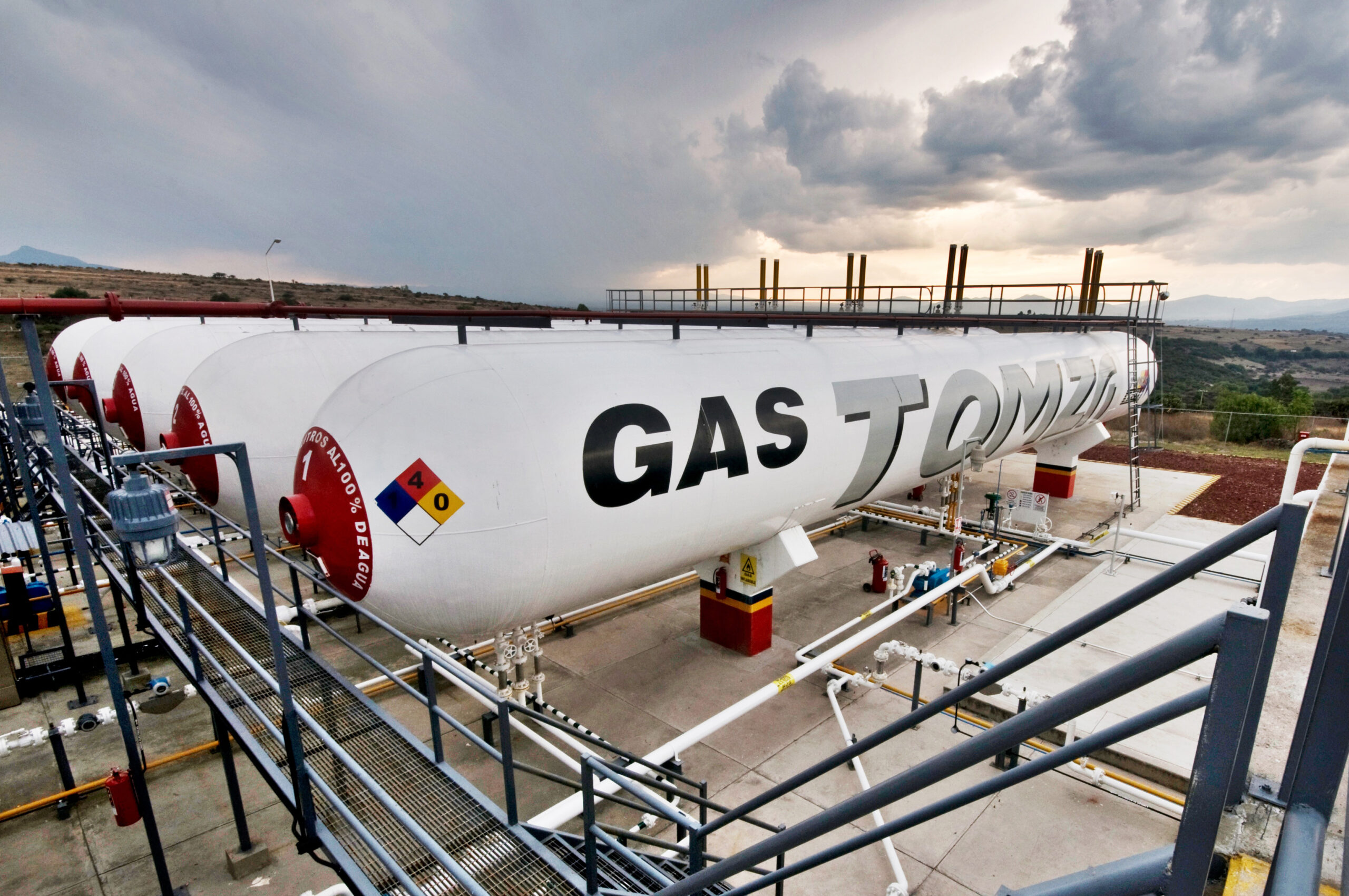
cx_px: 674
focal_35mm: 15
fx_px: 561
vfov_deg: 77.2
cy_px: 448
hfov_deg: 100.5
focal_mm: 10
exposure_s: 1/15
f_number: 16
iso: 200
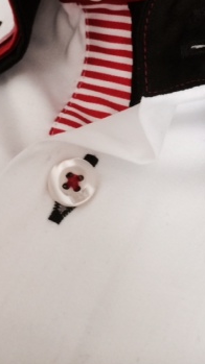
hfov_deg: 19.7
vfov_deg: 33.2
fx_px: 581
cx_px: 178
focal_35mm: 60
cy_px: 42
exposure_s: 1/30
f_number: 2.2
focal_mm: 4.12
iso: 100
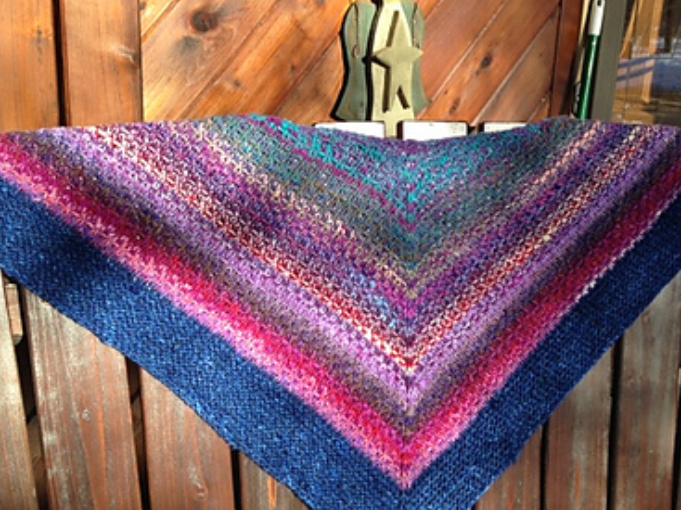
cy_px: 216
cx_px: 354
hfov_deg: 42.1
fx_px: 885
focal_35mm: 45
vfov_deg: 32.1
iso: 50
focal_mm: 4.12
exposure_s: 1/168
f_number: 2.4
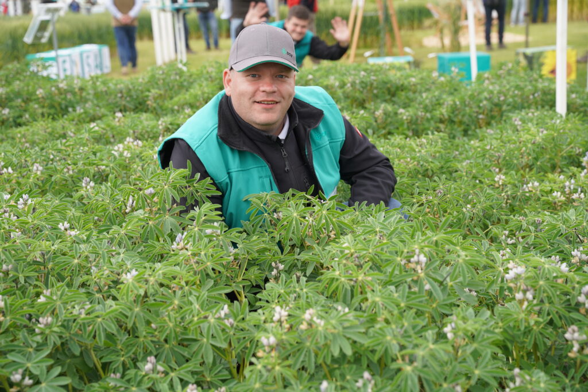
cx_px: 294
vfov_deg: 27.3
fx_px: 809
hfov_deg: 40.0
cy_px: 196
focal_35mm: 50
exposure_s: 1/160
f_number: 4
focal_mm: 49.5
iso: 100
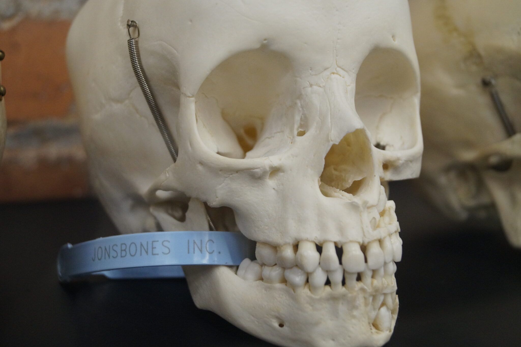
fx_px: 651
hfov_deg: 43.6
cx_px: 260
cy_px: 174
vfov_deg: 29.8
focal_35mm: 45
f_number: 4.5
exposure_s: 1/160
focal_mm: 30
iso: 1600
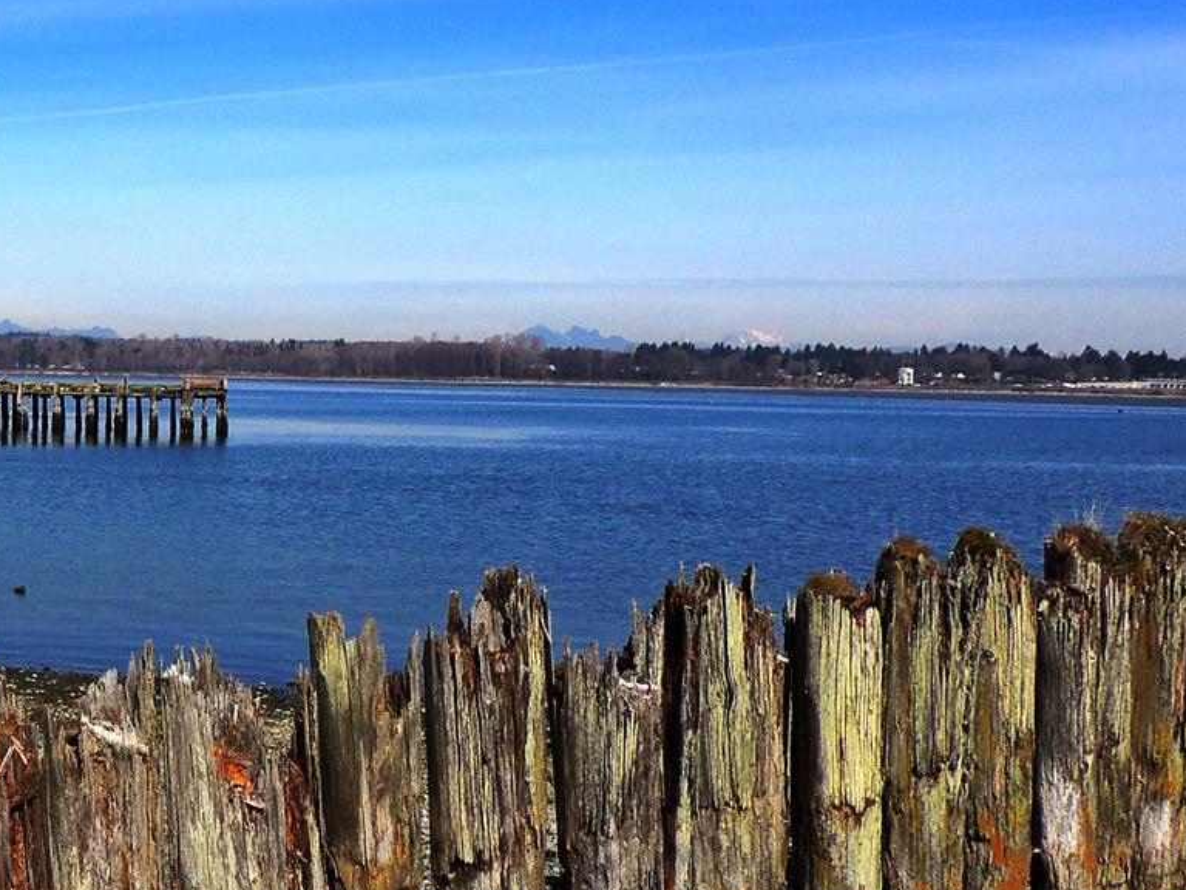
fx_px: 1542
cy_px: 555
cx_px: 130
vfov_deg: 32.0
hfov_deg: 39.2
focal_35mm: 45
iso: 100
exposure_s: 1/1600
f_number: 5.3
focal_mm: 4.3
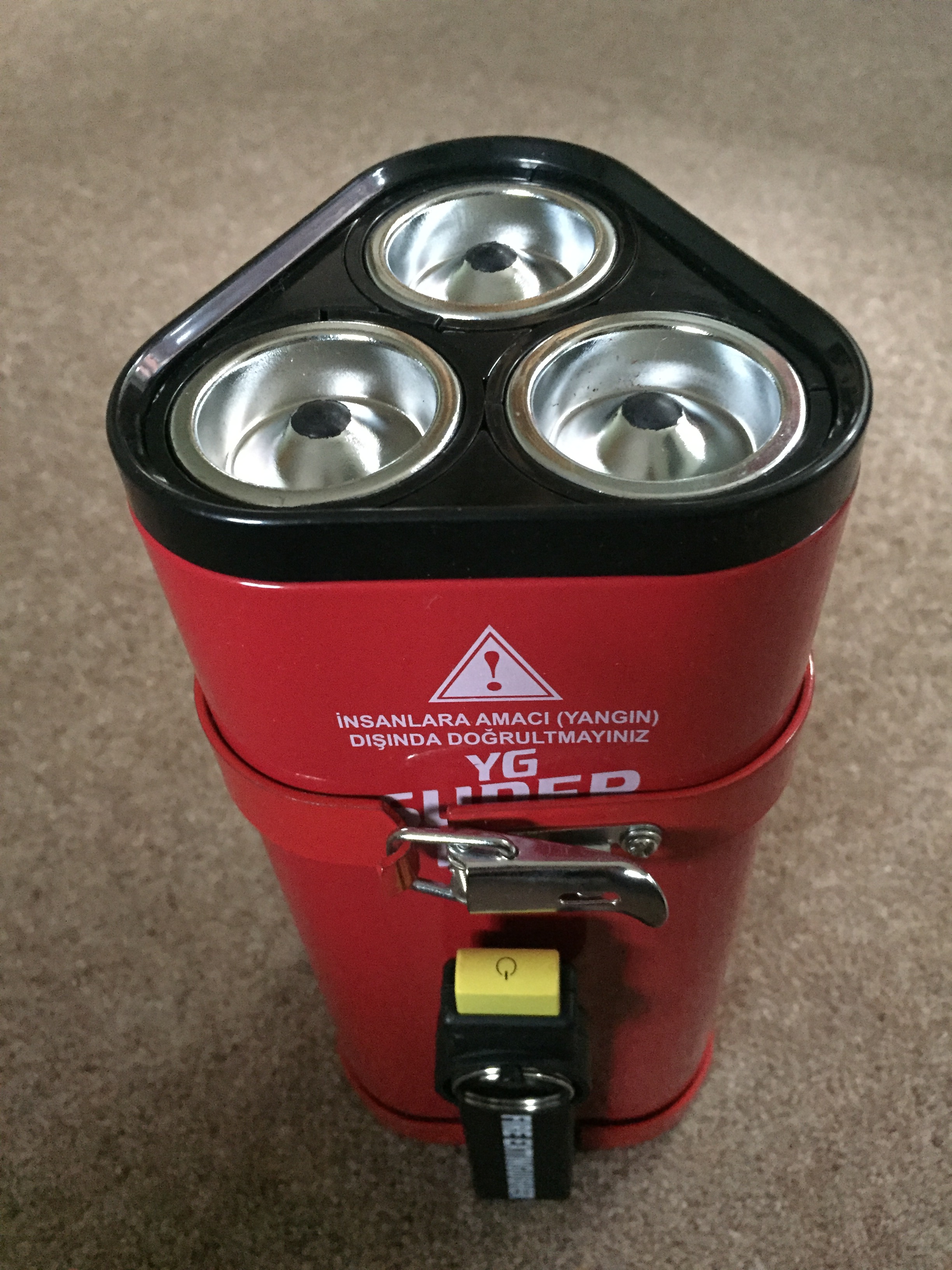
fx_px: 1063
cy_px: 635
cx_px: 476
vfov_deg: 61.7
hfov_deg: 48.2
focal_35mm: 29
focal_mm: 4.15
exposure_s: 1/17
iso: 1000
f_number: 2.2
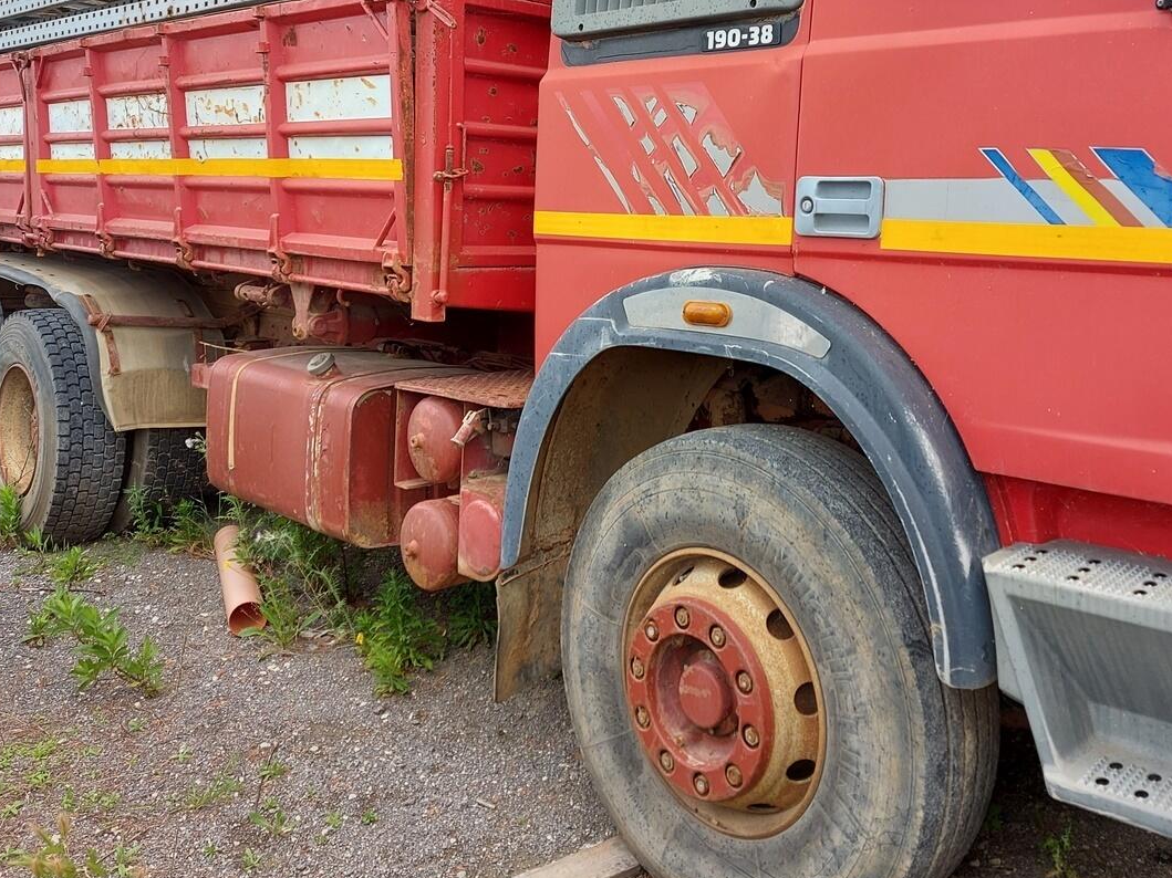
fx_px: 1151
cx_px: 696
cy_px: 267
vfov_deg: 41.1
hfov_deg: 53.6
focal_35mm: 34
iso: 32
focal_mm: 5.23
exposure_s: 1/245
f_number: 1.8
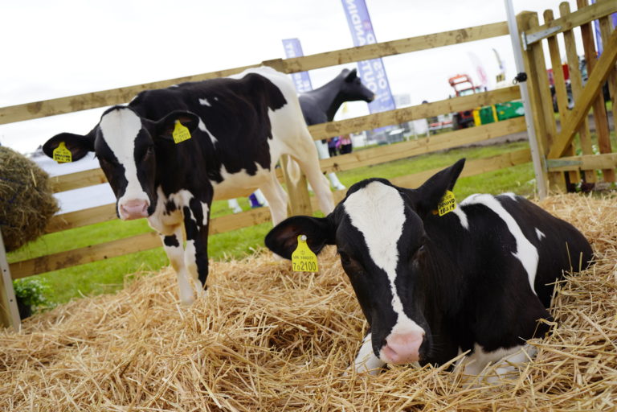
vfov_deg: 38.9
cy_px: 206
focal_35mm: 34
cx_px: 308
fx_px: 583
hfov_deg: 55.8
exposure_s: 1/160
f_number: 5
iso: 100
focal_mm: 34
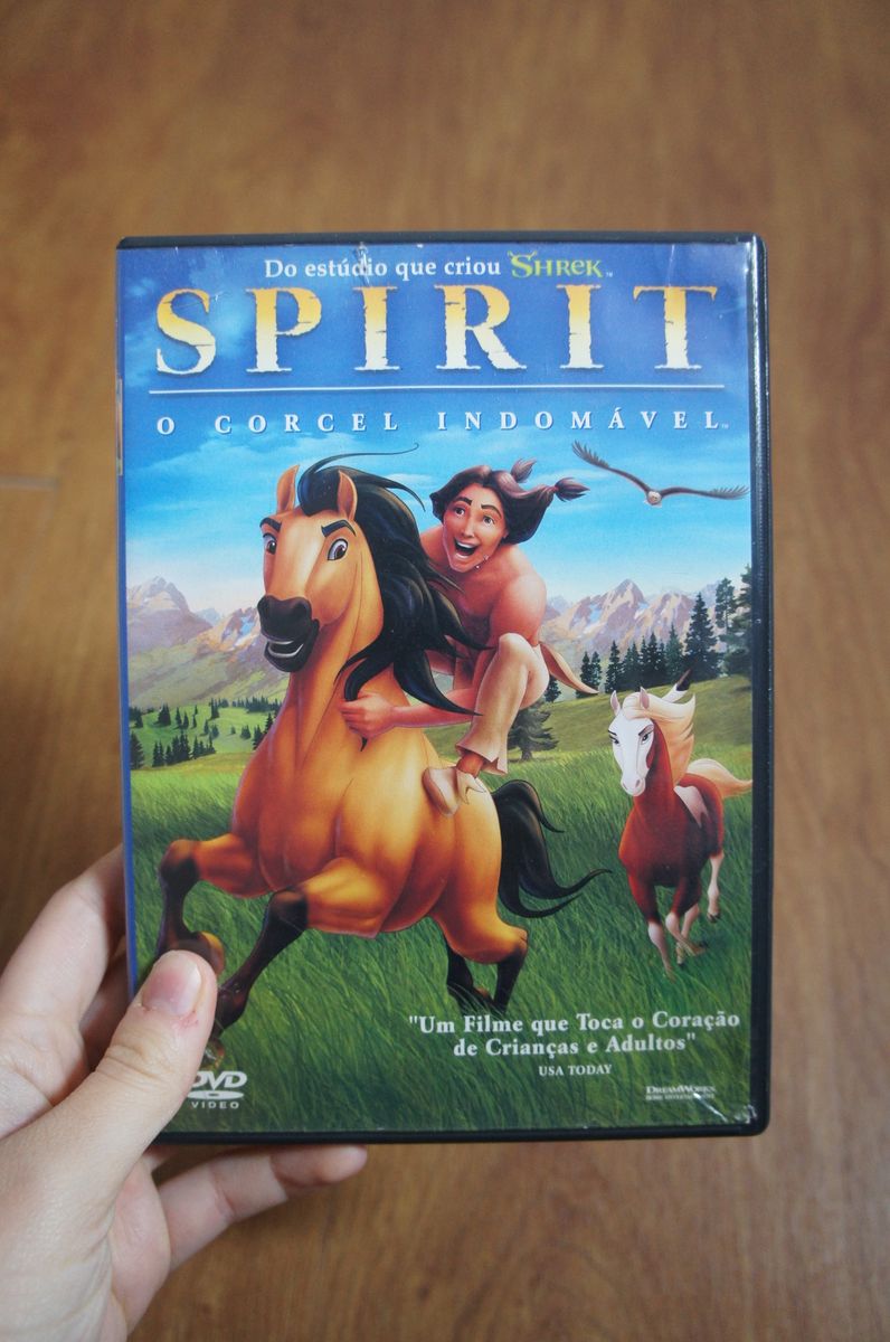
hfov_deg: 43.5
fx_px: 1116
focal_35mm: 30
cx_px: 445
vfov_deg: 62.0
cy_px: 671
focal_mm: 20
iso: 1600
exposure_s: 1/160
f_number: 4
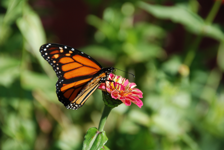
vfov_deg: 4.6
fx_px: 1869
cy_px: 75
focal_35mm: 300
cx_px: 112
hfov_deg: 6.9
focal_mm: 200
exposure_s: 1/320
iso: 200
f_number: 5.6
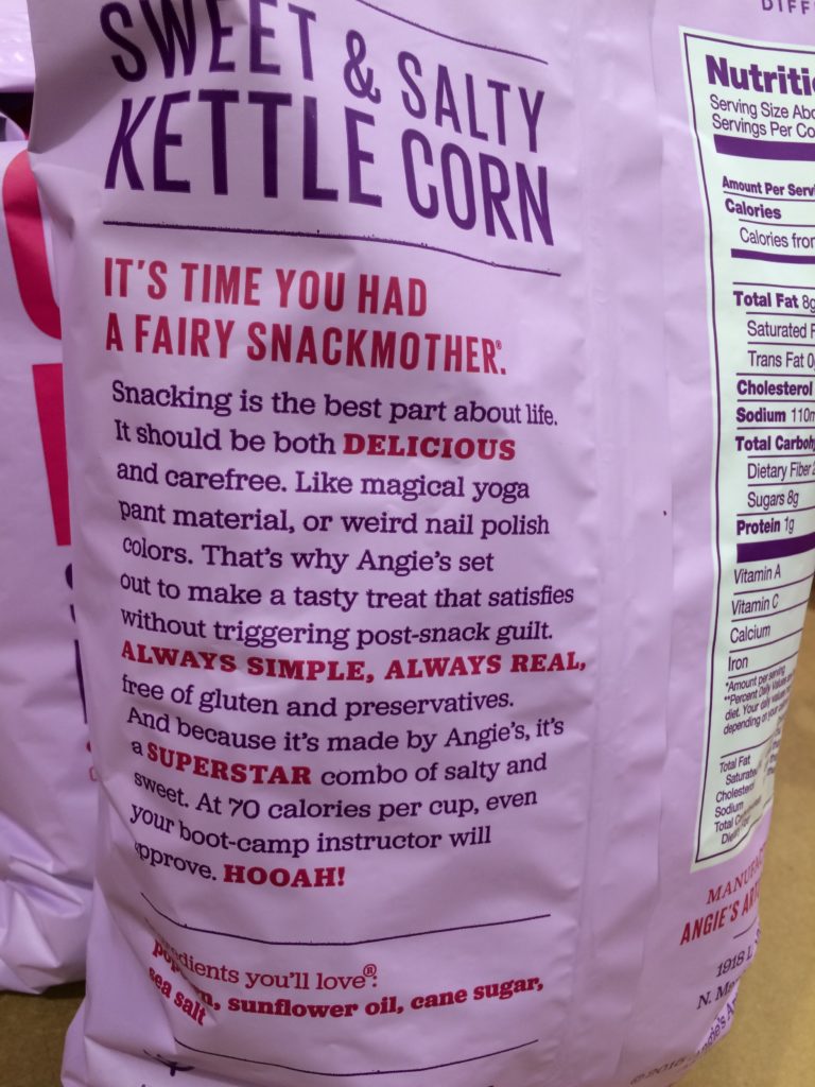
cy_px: 544
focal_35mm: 29
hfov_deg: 48.2
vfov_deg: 61.7
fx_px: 910
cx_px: 408
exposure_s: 1/30
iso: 64
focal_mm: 4.15
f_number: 2.2
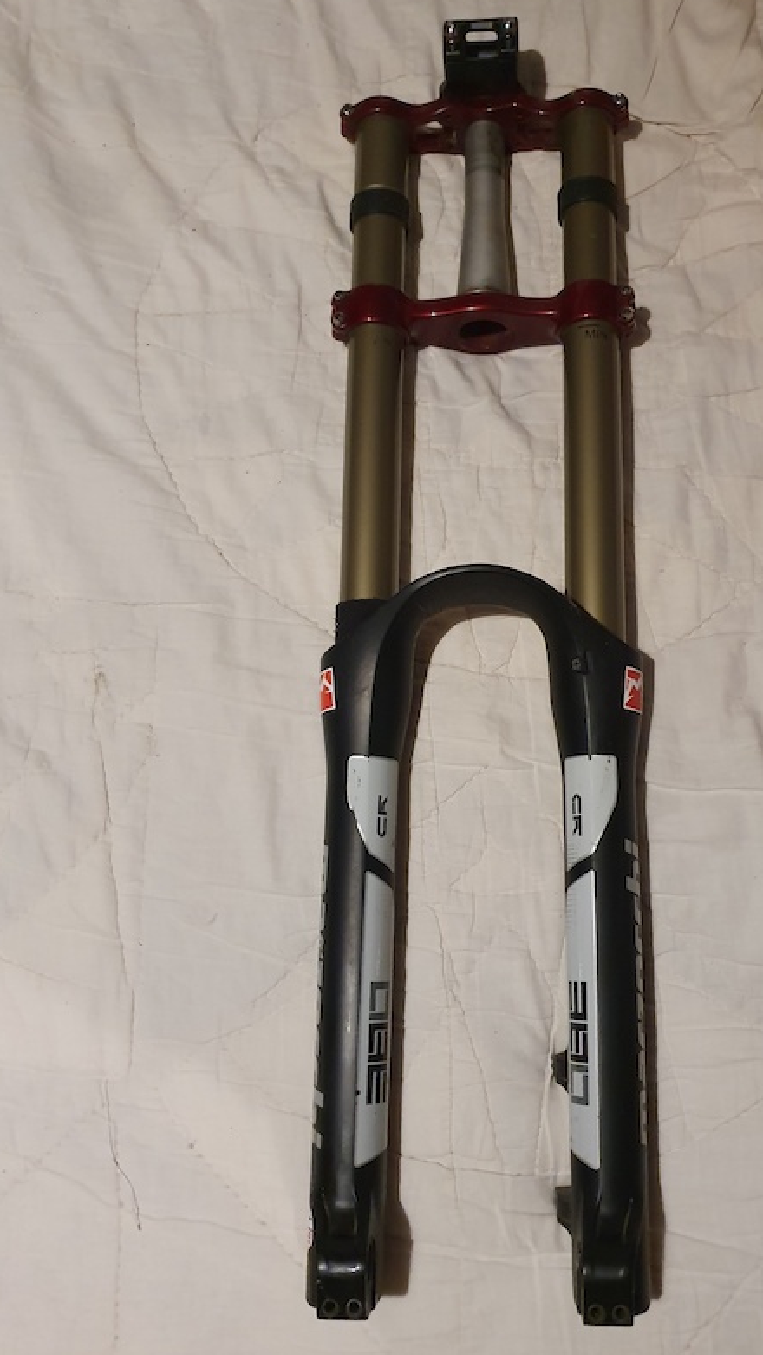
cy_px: 668
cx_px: 484
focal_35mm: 29
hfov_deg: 39.9
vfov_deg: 66.0
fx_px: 1042
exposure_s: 1/50
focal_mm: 4.32
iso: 640
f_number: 1.5
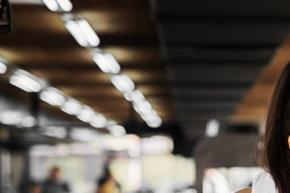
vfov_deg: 9.1
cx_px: 356
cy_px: 225
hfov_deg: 13.4
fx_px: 1199
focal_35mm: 149
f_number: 2
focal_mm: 50
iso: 400
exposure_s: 1/640
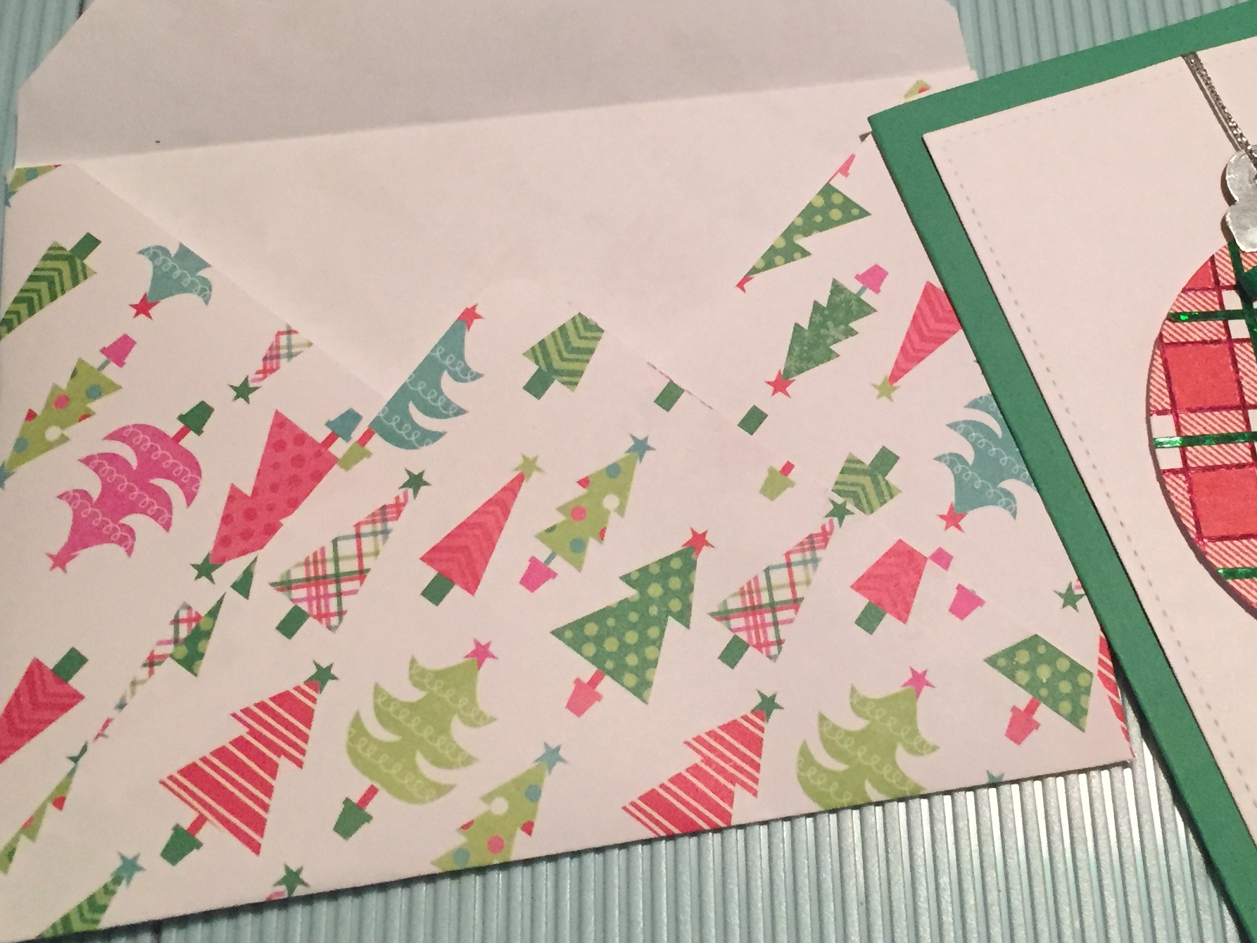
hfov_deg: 35.9
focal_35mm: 53
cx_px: 803
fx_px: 1924
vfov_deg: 27.2
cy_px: 237
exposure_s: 1/33
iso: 250
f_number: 2.2
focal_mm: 4.15
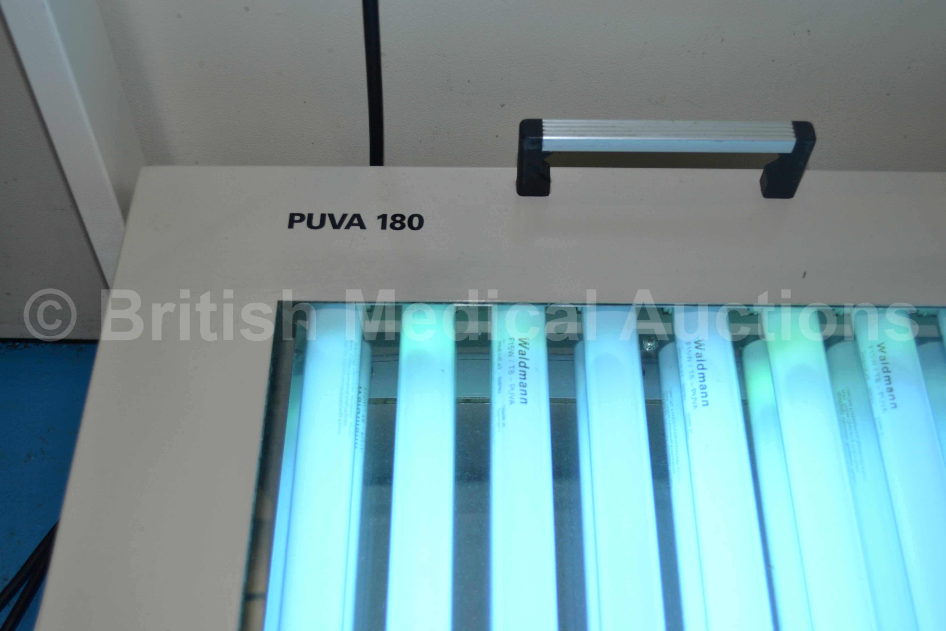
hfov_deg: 49.6
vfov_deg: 34.2
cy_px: 316
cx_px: 473
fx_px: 1025
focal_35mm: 39
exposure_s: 1/125
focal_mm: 26
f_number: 4.2
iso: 180
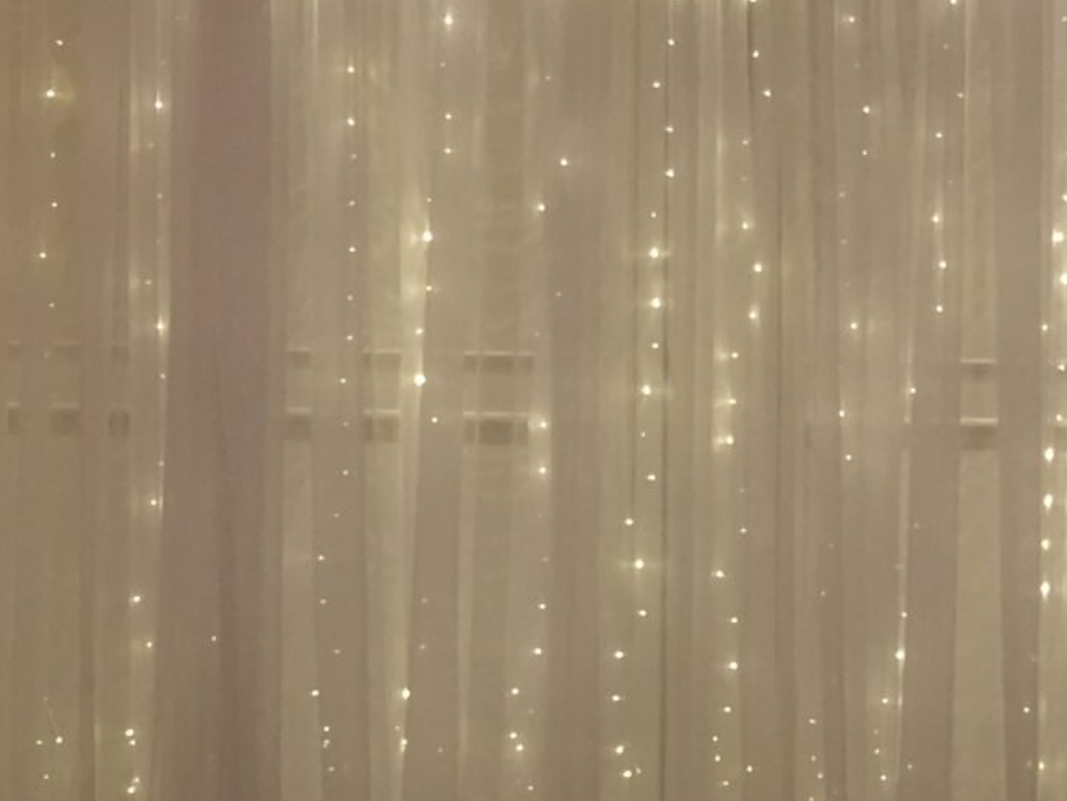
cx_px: 853
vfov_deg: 13.0
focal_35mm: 113
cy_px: 713
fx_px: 3484
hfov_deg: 17.3
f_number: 2.2
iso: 50
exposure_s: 1/15
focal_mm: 4.15
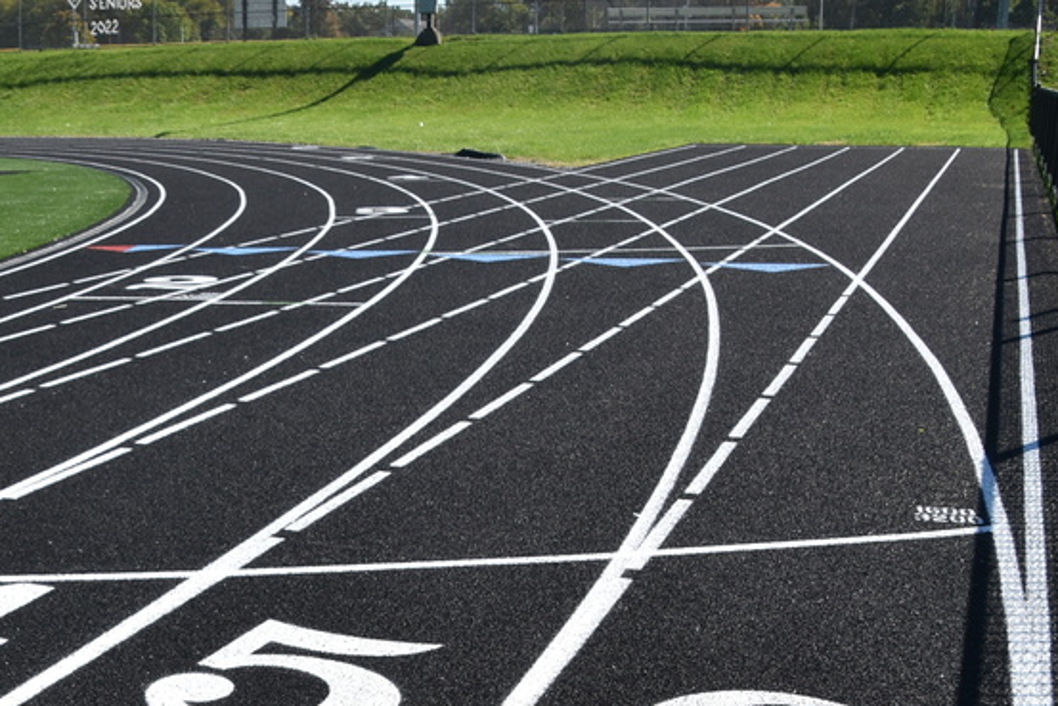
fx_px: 1470
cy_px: 471
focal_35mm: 50
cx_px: 184
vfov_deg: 26.9
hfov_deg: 37.9
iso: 200
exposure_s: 1/320
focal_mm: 18
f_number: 9
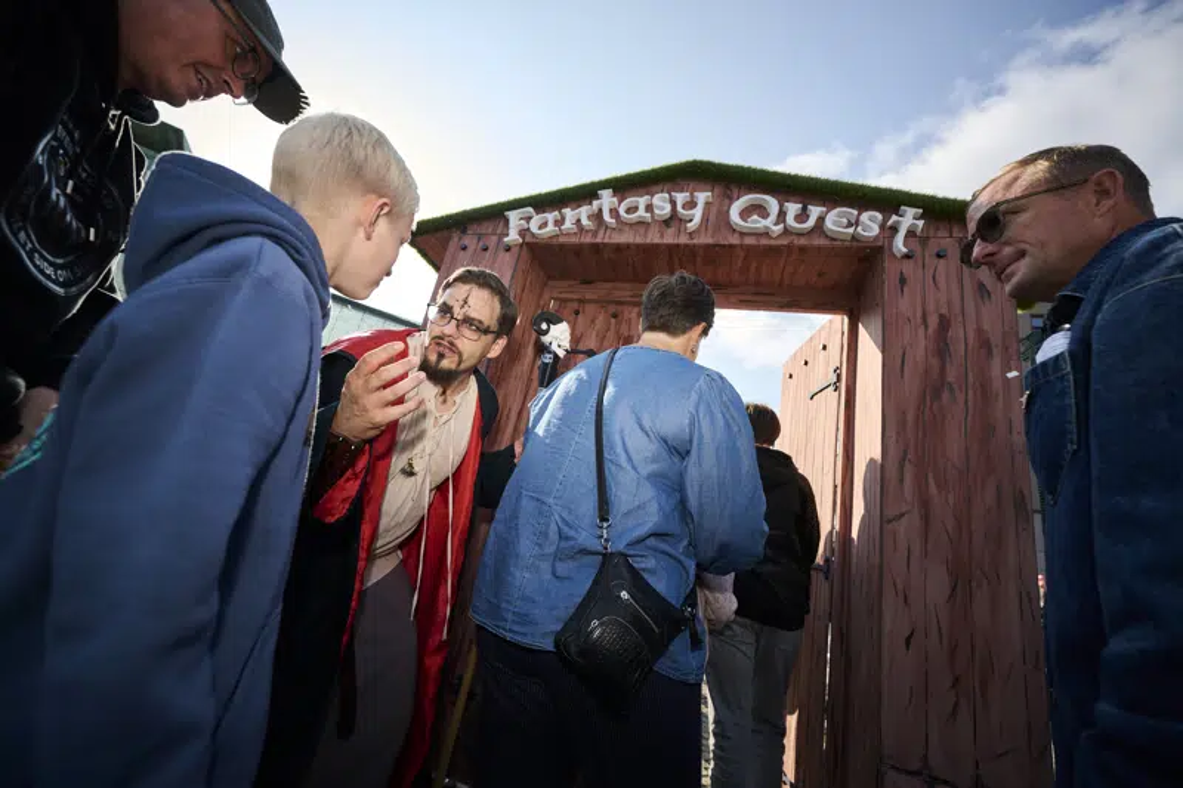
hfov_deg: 104.3
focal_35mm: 14
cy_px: 394
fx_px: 460
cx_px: 592
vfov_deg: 81.2
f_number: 4
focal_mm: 14
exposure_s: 1/800
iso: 160
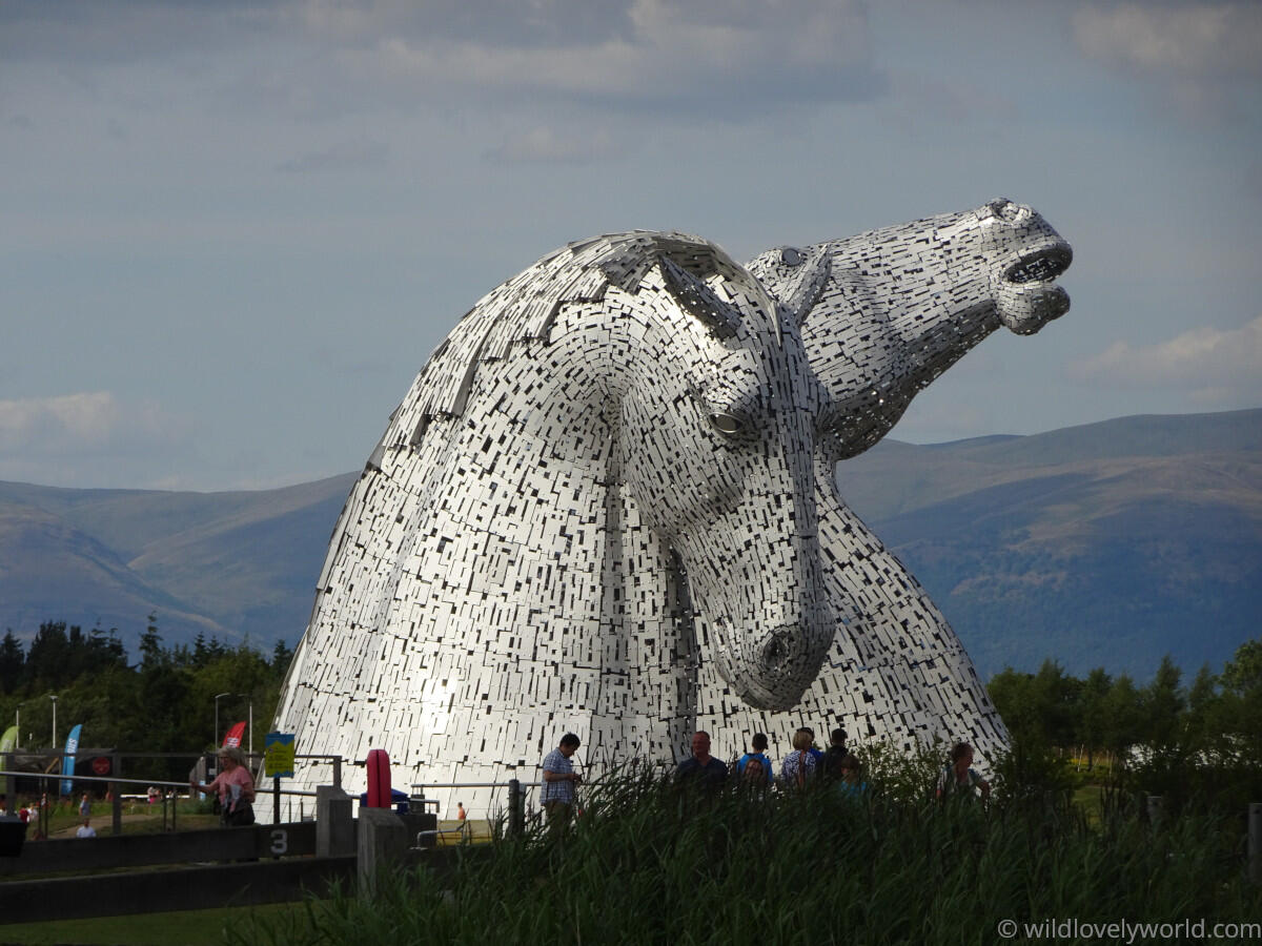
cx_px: 631
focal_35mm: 254
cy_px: 473
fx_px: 9260
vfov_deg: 5.9
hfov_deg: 7.8
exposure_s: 1/640
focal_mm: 43.45
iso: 80
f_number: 6.3
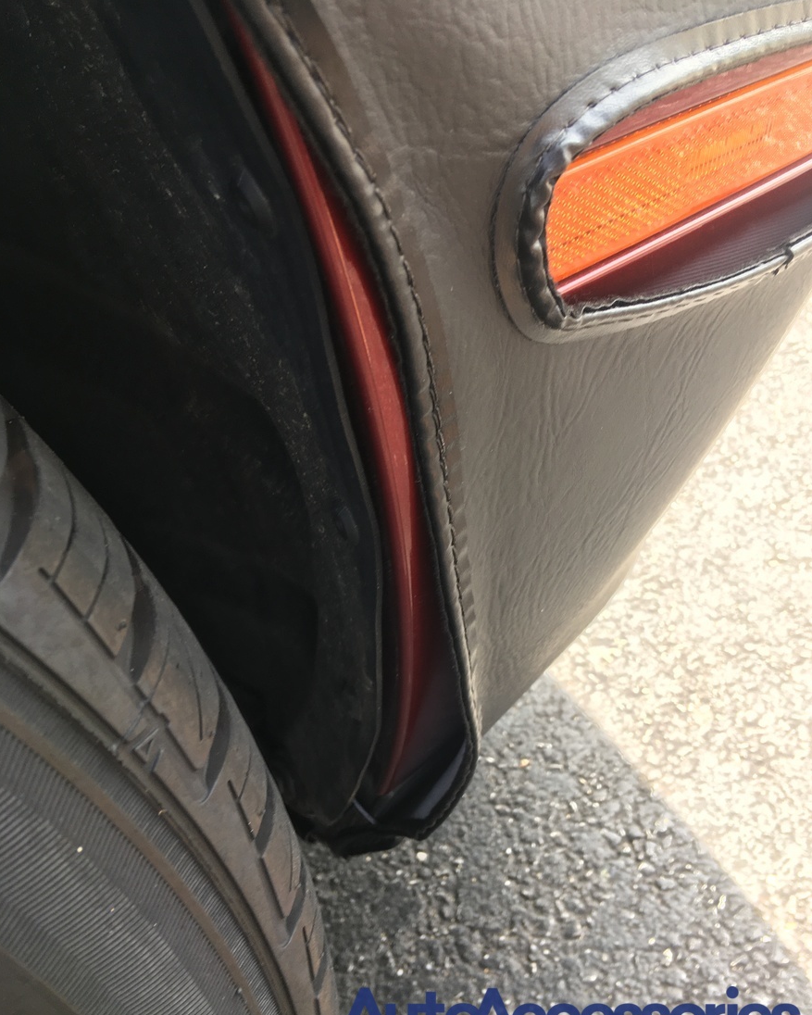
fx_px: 931
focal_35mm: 31
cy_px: 554
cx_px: 412
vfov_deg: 57.1
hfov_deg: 47.1
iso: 32
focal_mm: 4.15
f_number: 2.2
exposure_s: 1/120
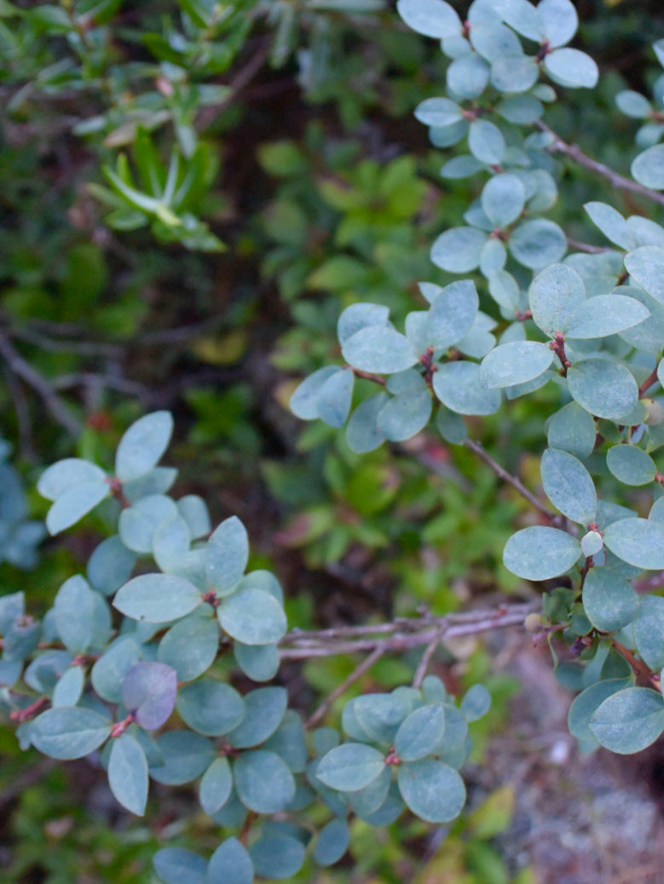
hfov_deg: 35.8
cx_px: 416
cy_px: 446
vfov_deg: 46.8
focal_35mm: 40
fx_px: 1023
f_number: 3.5
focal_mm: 10
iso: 800
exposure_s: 1/125
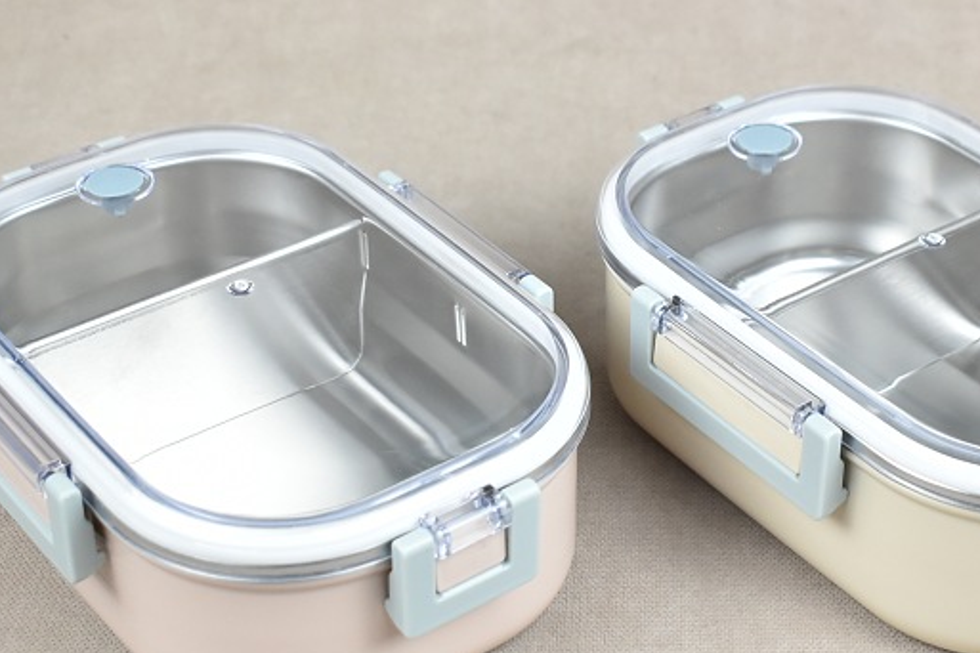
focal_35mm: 79
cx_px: 600
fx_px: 2150
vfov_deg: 17.3
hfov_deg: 25.6
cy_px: 325
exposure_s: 1/100
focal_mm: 27
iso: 800
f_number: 4.5
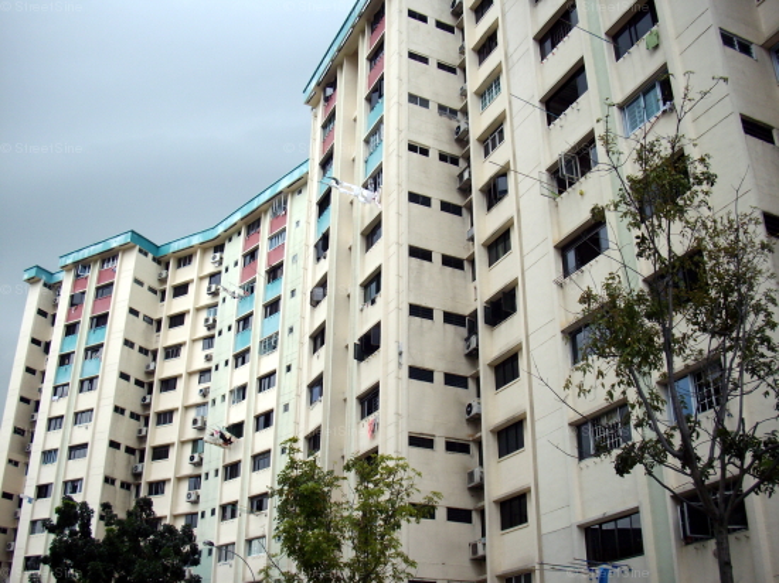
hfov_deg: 50.2
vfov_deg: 38.6
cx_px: 390
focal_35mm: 37
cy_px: 292
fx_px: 832
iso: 80
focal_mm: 6.2
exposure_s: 1/160
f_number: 2.8
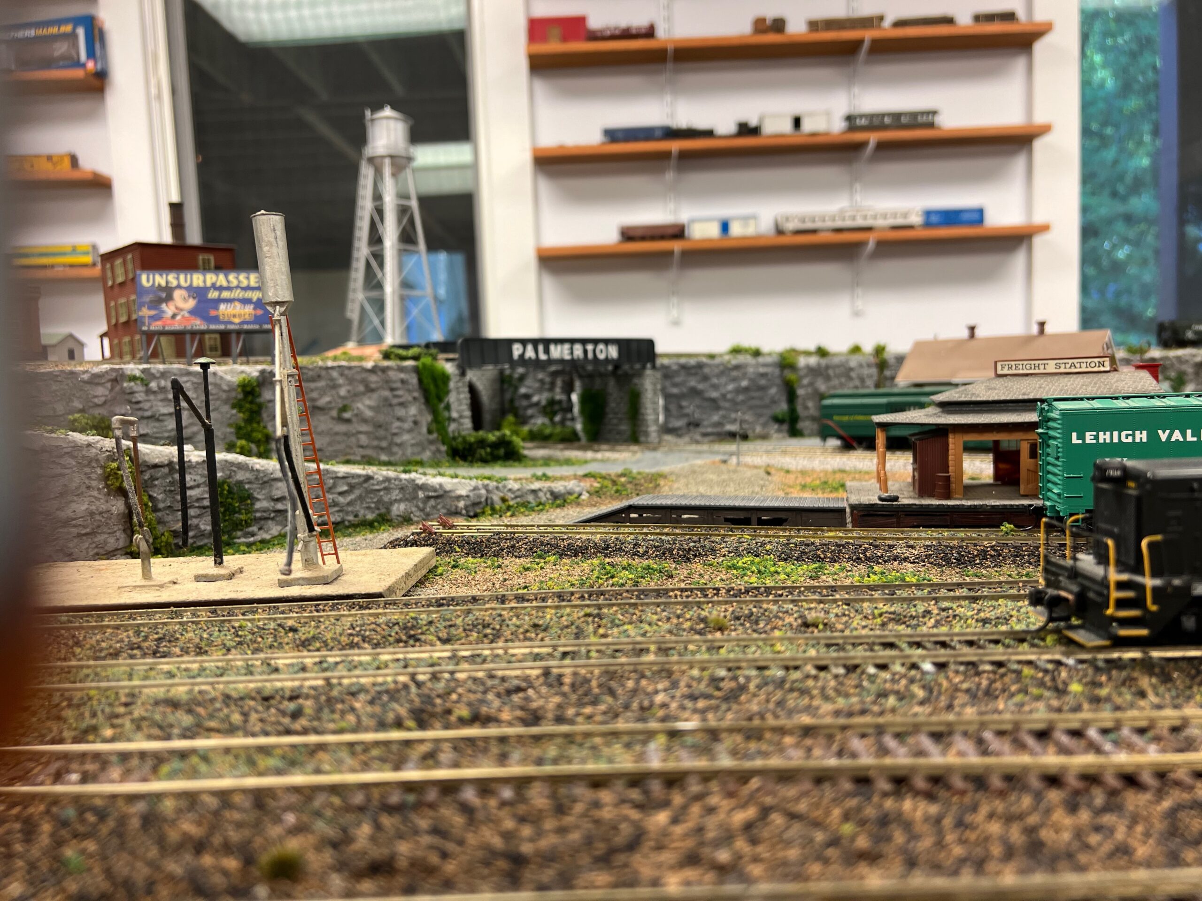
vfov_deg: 53.1
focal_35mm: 26
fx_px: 903
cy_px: 450
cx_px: 601
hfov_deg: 67.3
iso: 64
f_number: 1.5
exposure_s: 1/60
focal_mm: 5.7
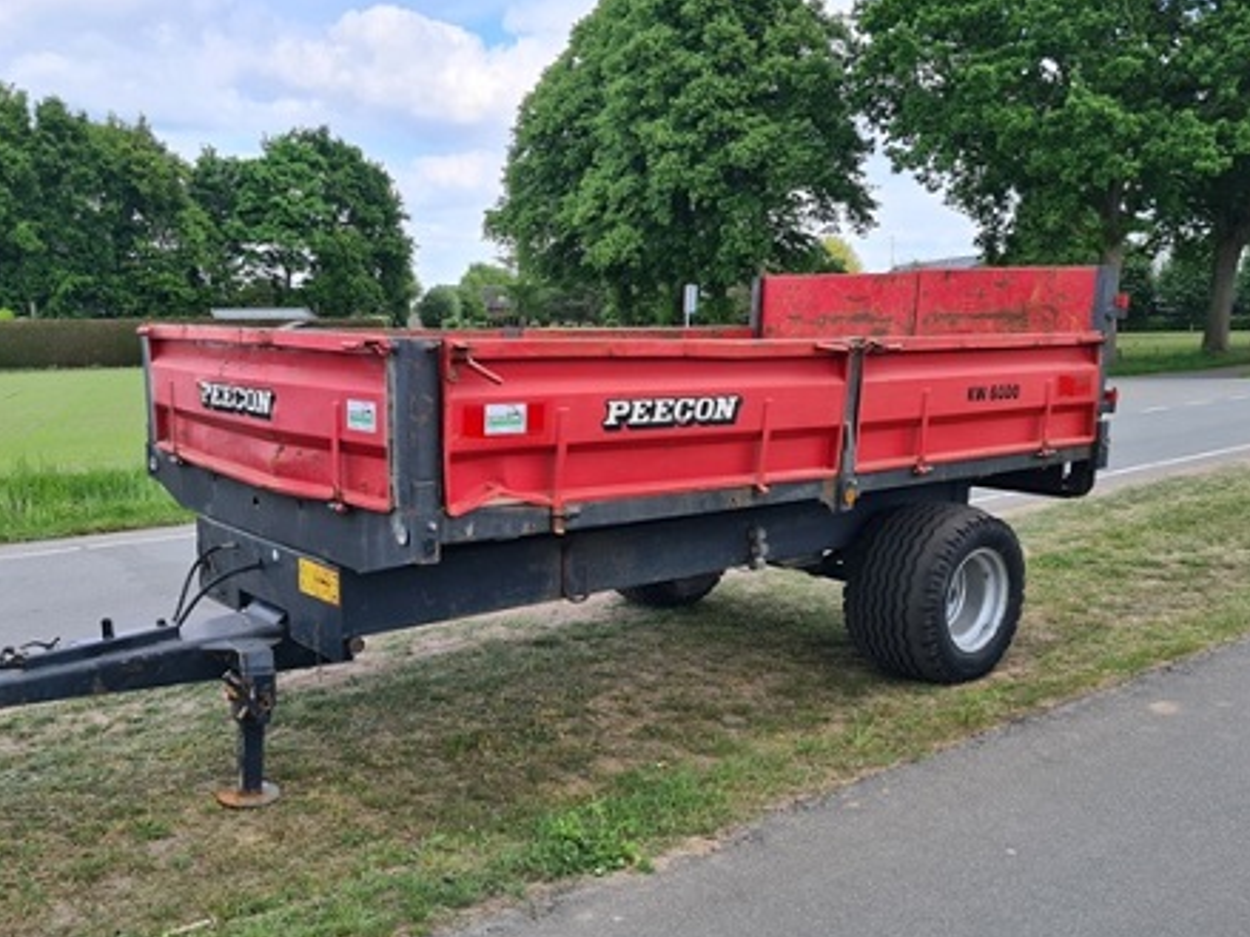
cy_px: 525
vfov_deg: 44.1
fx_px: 1155
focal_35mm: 32
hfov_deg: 56.5
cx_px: 518
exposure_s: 1/768
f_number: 1.8
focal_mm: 5.4
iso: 50
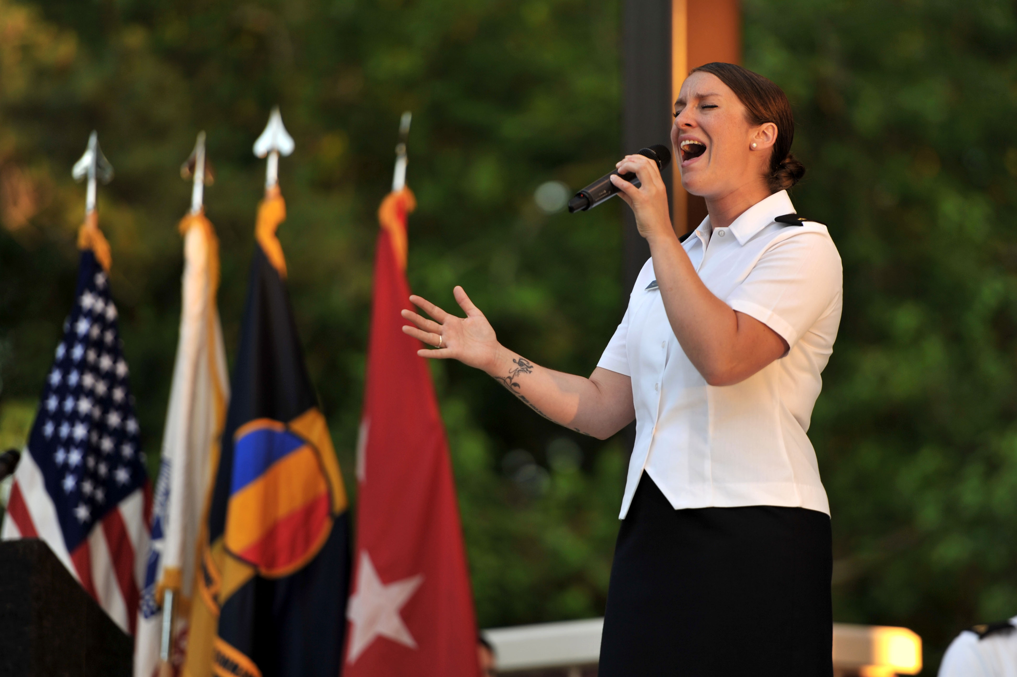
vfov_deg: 6.9
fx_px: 5646
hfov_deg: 10.3
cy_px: 338
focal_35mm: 200
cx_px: 508
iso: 200
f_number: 2.8
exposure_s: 1/250
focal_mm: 200
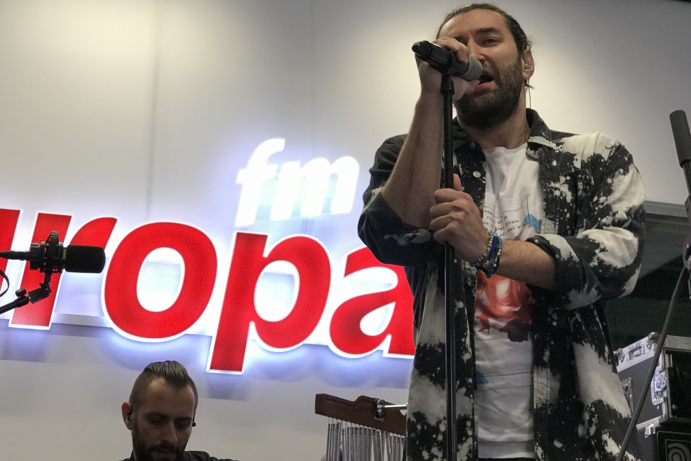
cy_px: 213
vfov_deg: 19.7
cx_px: 314
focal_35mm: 69
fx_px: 1324
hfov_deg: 29.2
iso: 100
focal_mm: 6.6
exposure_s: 1/116
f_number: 2.8
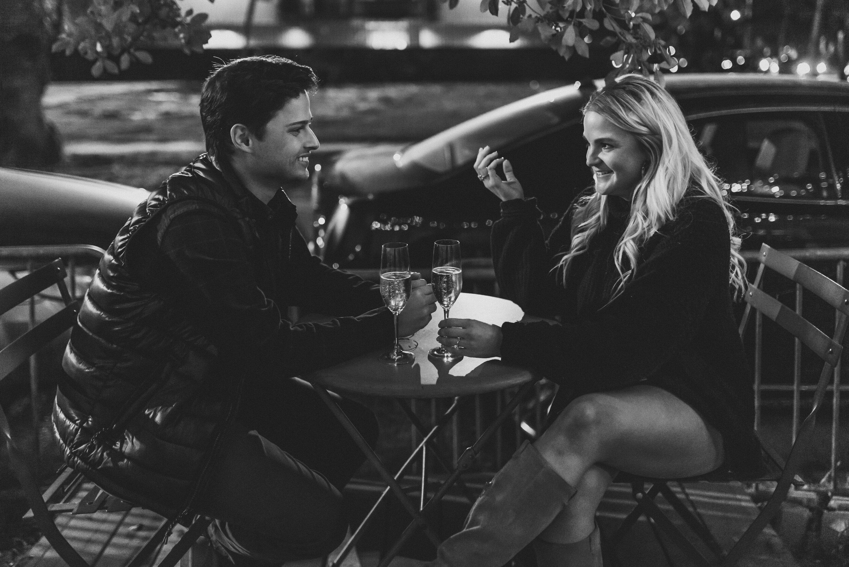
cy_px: 284
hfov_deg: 54.4
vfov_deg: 37.9
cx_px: 424
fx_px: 826
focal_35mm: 35
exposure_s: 1/200
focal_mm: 35
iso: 4000
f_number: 1.4
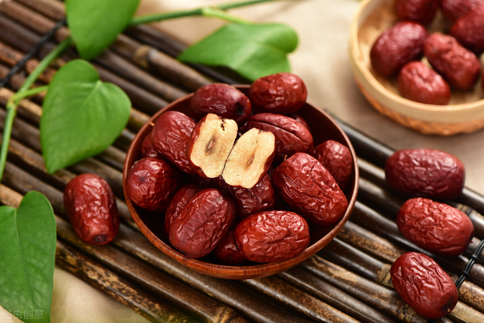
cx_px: 242
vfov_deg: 13.1
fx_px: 1412
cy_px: 162
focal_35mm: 105
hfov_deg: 19.4
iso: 100
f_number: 7.1
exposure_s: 1/160
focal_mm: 105
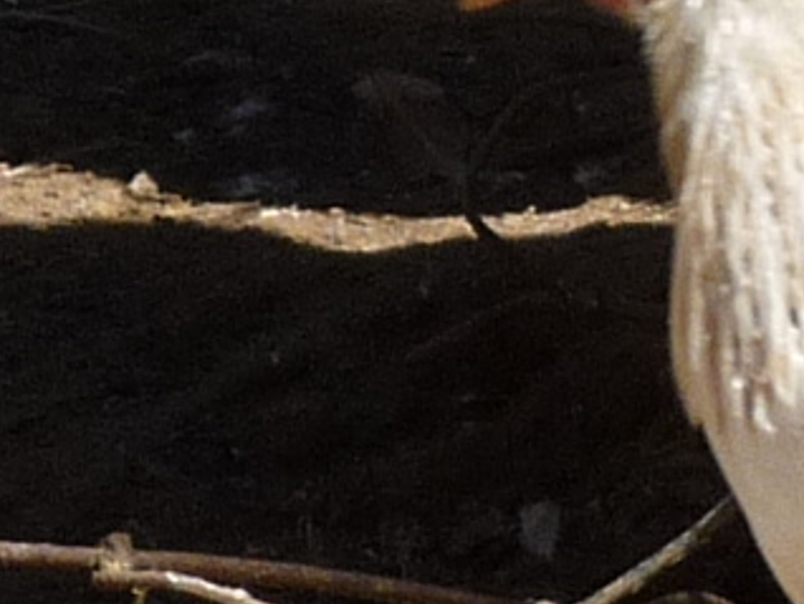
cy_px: 564
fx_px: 13319
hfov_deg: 3.4
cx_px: 1704
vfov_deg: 2.6
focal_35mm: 573
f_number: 5.2
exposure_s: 1/400
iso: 100
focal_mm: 11.5
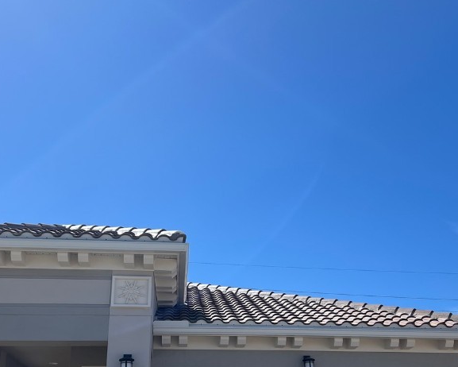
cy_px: 273
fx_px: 610
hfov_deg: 41.1
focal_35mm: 45
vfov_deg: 32.8
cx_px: 236
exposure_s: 1/4630
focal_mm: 5.7
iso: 50
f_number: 1.5
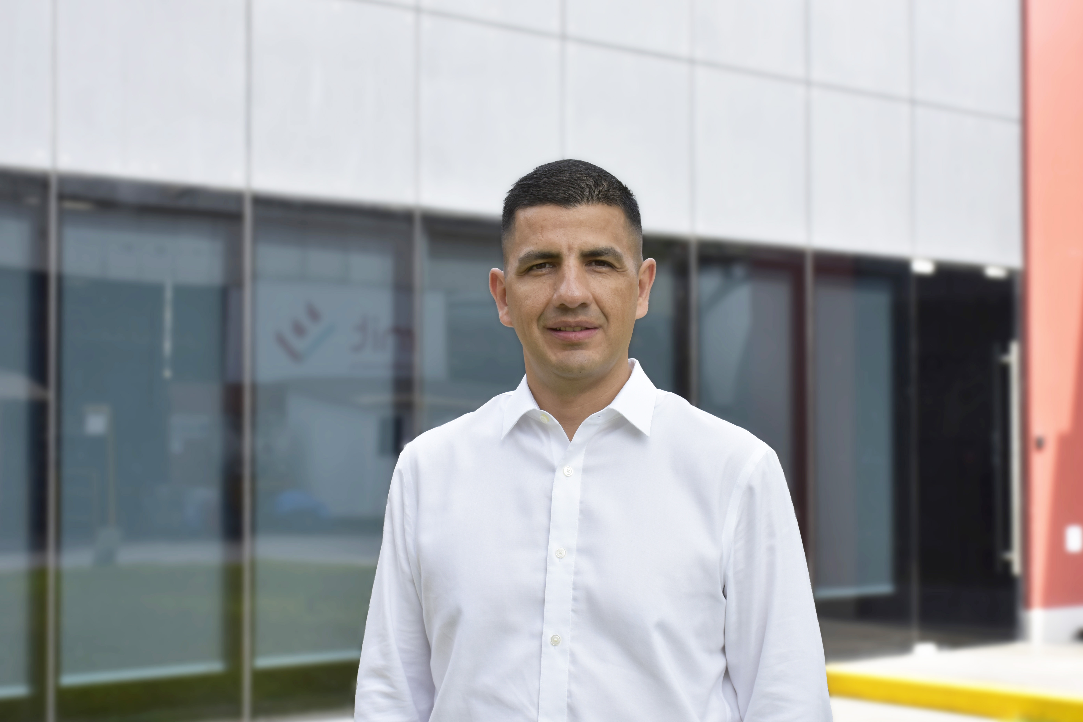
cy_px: 366
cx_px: 559
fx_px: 1955
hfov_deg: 31.0
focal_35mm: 65
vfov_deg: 20.9
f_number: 8
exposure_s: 1/500
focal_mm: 40
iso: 320
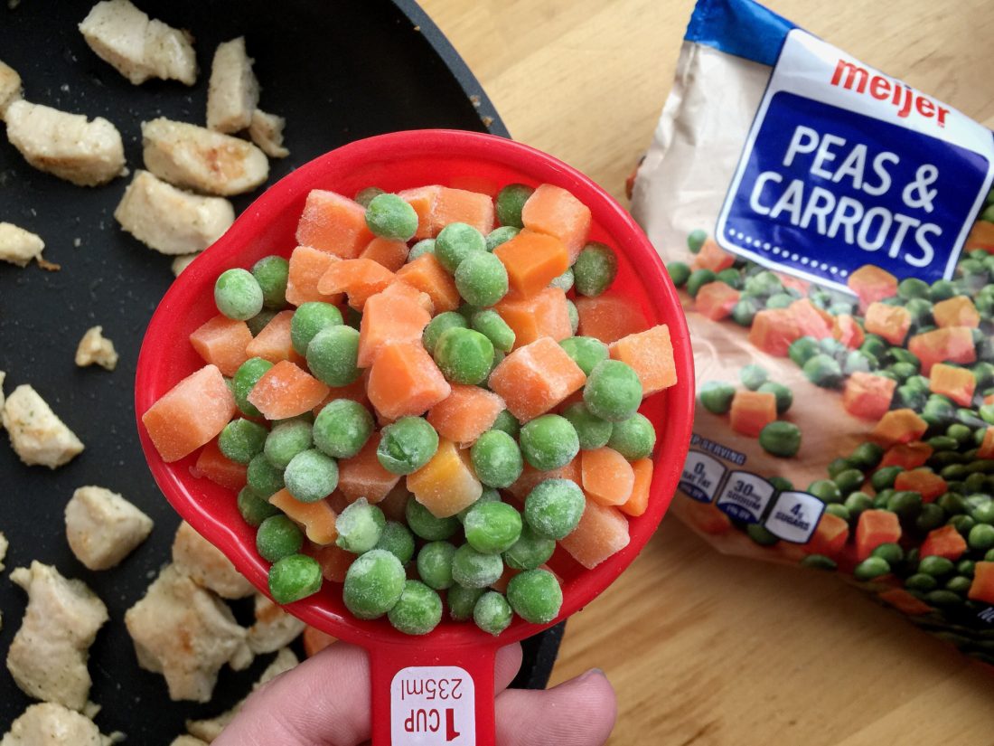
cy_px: 373
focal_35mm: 29
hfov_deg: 61.7
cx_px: 497
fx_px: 833
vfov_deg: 48.2
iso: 40
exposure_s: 1/30
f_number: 2.2
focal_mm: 4.15
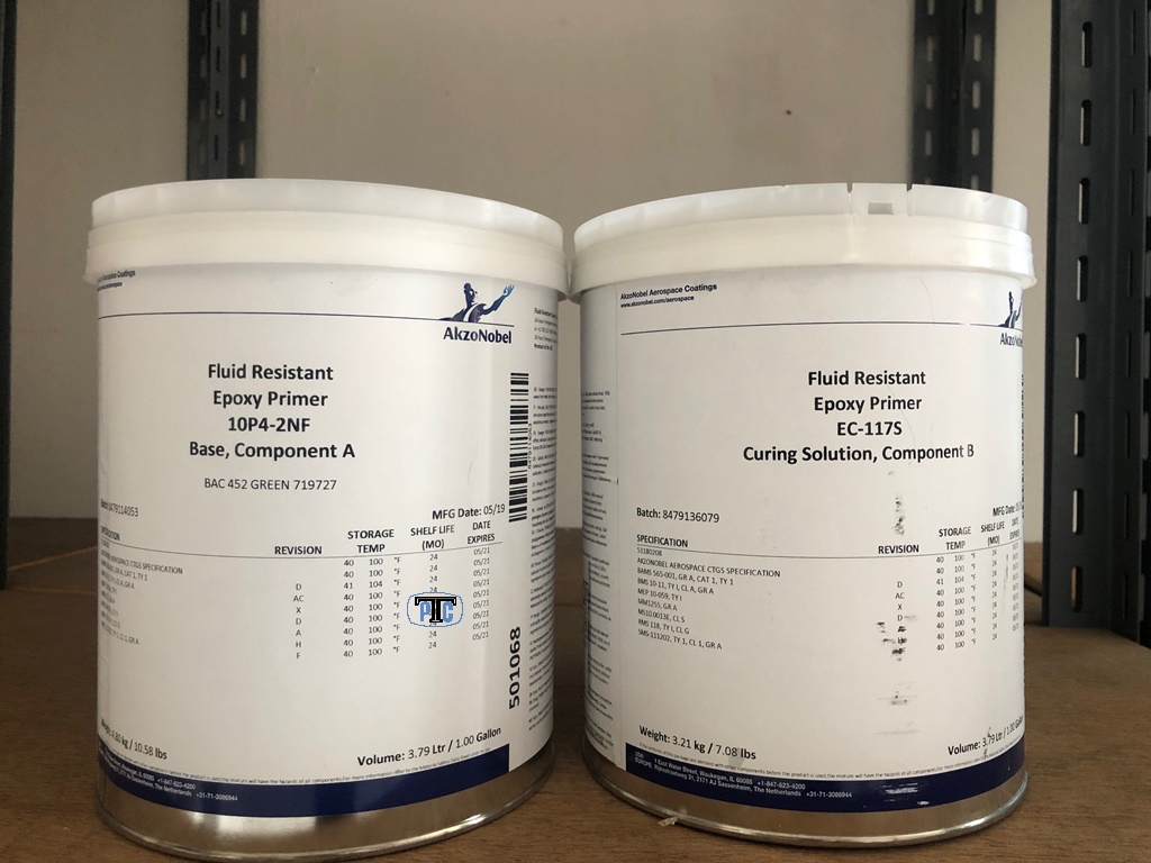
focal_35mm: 28
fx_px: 931
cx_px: 576
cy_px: 432
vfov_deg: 49.7
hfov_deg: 63.4
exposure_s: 1/17
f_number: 1.8
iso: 40
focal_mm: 4
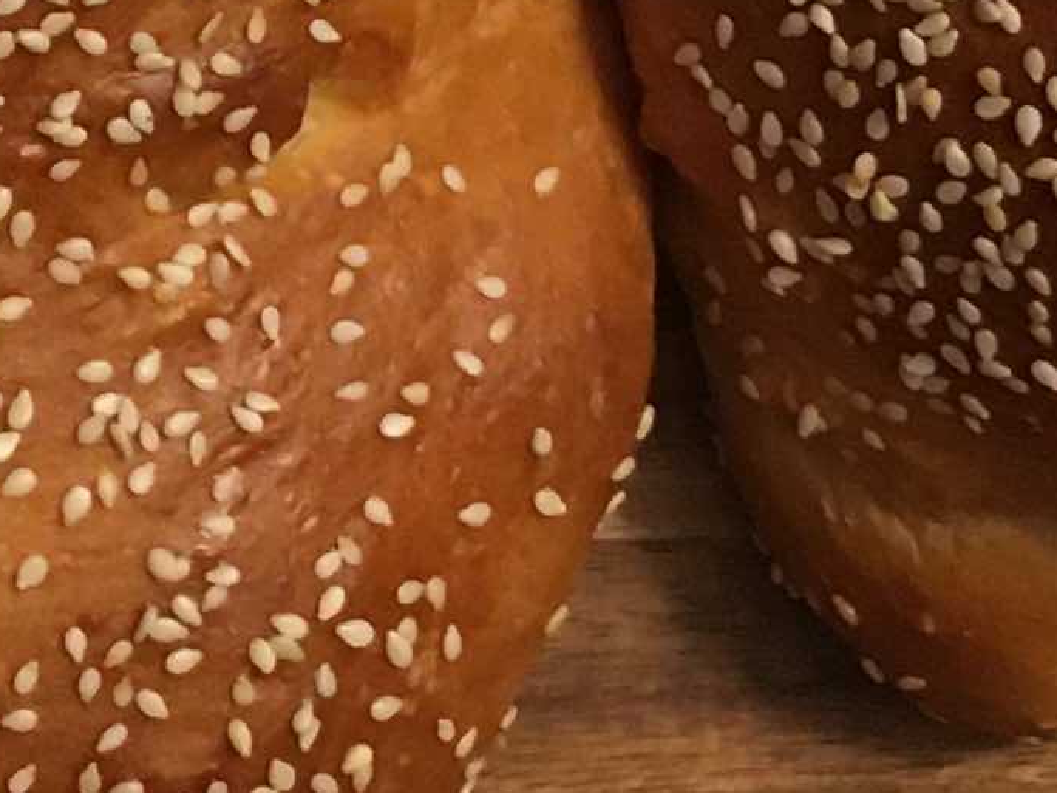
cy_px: -328
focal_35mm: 171
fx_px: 5221
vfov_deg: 8.5
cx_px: 178
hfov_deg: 11.5
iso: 160
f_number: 2.2
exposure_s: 1/30
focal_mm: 4.15
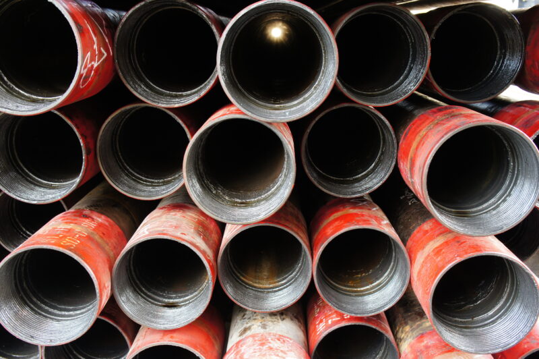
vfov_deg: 33.0
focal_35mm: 40
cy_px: 180
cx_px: 270
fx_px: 606
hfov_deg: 48.0
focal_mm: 27
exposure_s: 1/10
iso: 400
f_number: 8
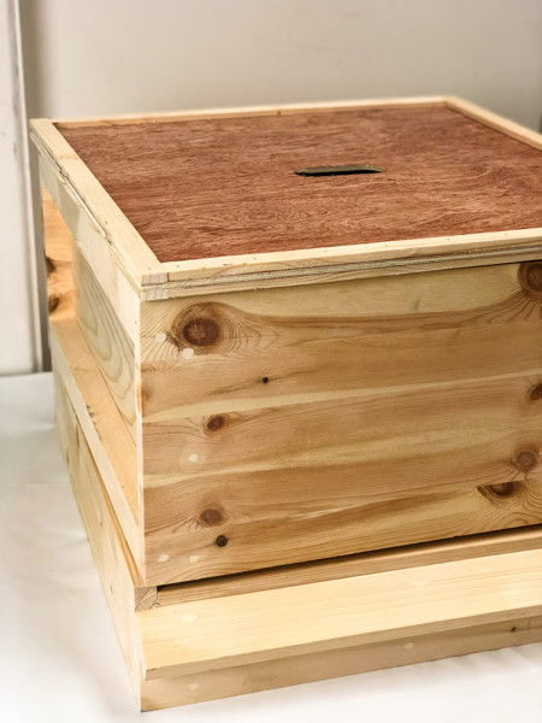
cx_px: 271
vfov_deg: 33.8
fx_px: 1190
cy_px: 362
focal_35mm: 57
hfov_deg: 25.7
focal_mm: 6.6
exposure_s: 1/35
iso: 40
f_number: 2.8
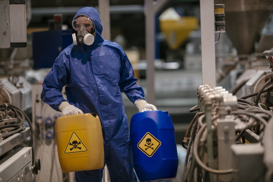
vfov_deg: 6.9
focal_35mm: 200
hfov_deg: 10.3
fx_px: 1516
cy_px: 91
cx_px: 136
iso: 500
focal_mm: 200
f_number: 2
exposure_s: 1/200
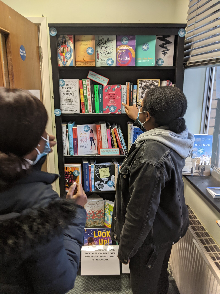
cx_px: 110
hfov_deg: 51.4
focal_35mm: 27
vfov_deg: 65.3
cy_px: 147
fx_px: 229
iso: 139
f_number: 1.8
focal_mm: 4.44
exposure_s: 1/50
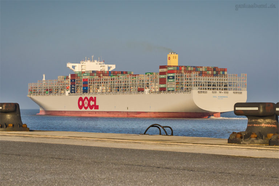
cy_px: 93
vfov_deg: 11.7
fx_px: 907
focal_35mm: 117
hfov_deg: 17.5
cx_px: 140
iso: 320
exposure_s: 1/800
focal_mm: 78
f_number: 11
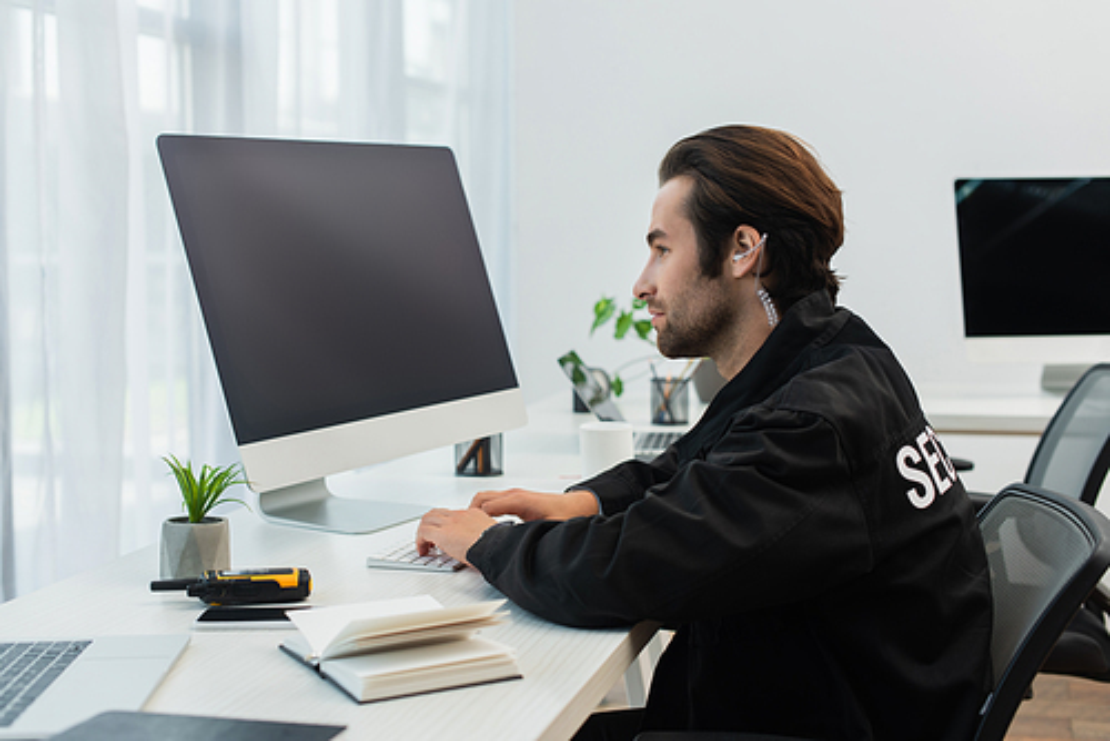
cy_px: 370
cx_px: 555
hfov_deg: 39.6
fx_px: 1542
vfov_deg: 27.0
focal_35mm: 50
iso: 160
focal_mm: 50
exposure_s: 1/160
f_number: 3.5
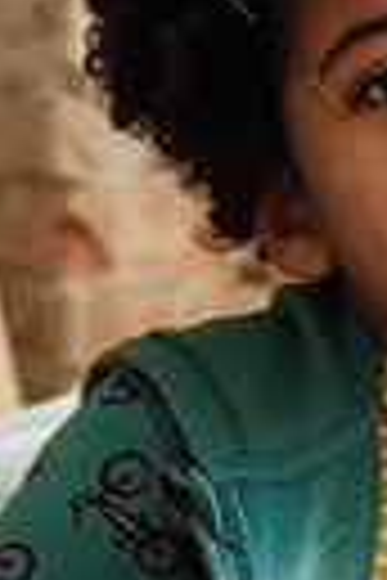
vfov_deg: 8.4
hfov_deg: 5.7
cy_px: 958
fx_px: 3854
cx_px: 531
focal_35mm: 239
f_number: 4
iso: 800
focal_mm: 35
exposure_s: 1/160
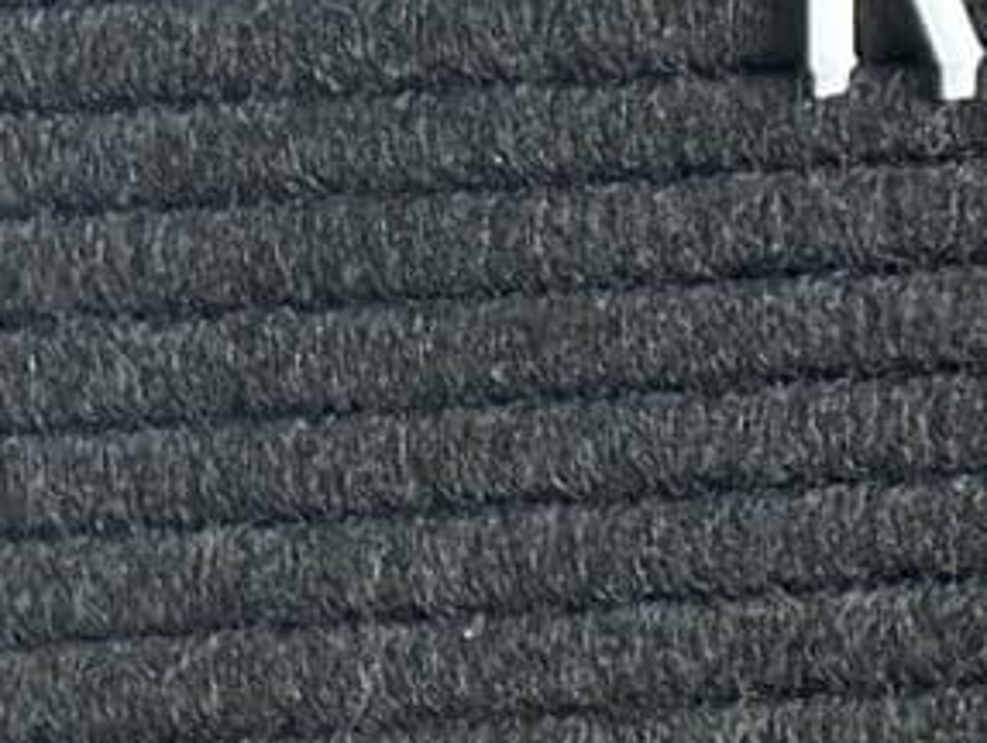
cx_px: 3326
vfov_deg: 8.5
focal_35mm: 171
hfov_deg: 8.7
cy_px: -361
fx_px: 4882
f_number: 1.78
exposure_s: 1/60
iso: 250
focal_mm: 6.86
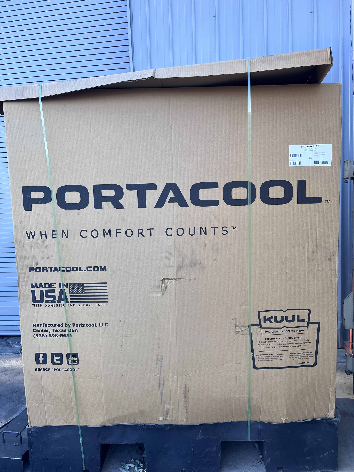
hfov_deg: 53.1
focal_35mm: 26
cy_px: 236
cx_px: 177
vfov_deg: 67.3
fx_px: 355
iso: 40
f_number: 1.6
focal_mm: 5.1
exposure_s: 1/224
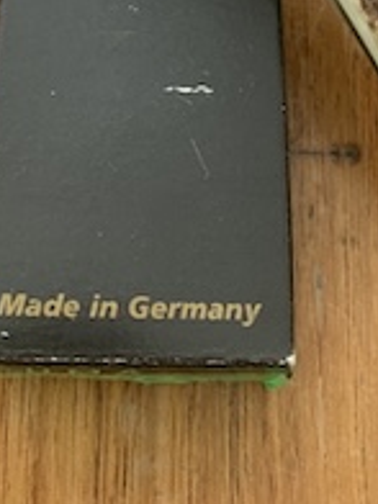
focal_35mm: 62
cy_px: -84
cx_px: 190
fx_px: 903
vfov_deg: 27.8
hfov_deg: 23.7
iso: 50
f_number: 1.8
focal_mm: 4.25
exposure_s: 1/121
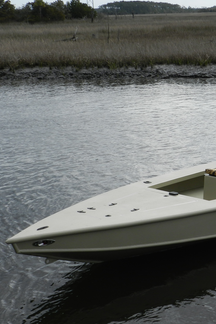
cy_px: 162
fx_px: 576
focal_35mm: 64
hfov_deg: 20.6
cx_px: 210
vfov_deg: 31.4
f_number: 5
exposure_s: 1/800
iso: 160
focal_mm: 8.1
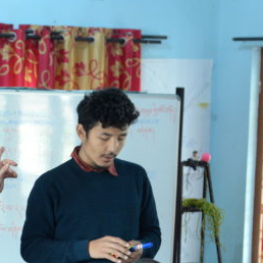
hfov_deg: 10.1
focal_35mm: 169
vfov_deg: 10.2
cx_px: -102
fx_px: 1453
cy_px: 328
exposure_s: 1/80
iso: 1000
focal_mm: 50
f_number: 3.2
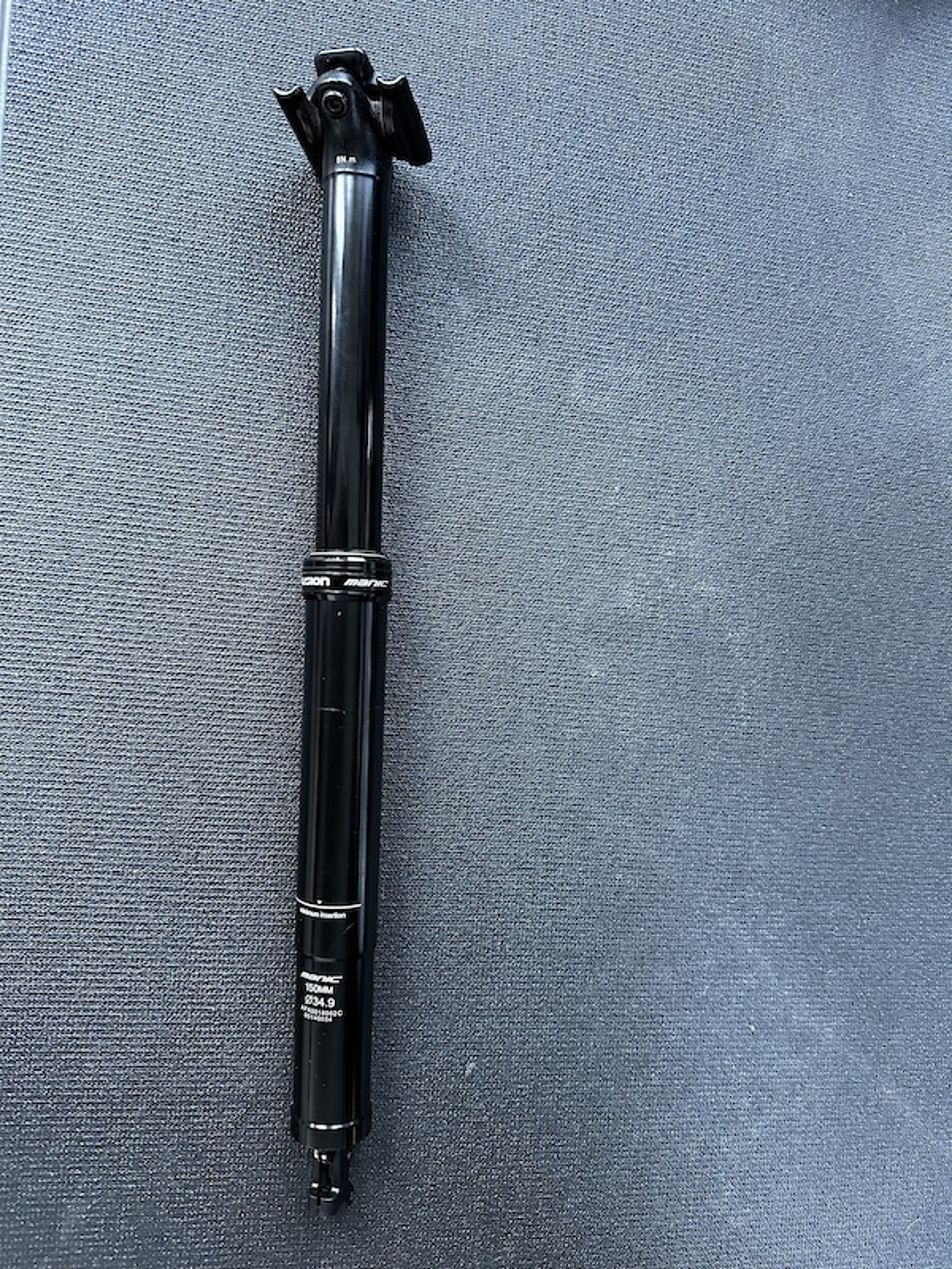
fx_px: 880
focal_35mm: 24
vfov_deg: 71.6
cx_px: 476
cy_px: 634
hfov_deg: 56.8
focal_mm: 6.86
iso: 800
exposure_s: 1/60
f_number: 1.78
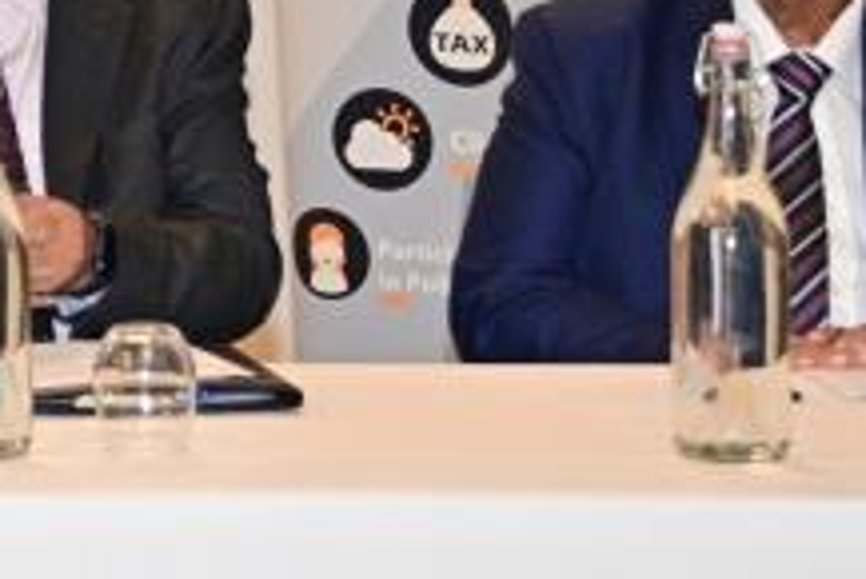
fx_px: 6234
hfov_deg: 7.7
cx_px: -782
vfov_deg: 5.3
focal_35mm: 259
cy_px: -138
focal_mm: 55
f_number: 5.6
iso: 3200
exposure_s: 1/200
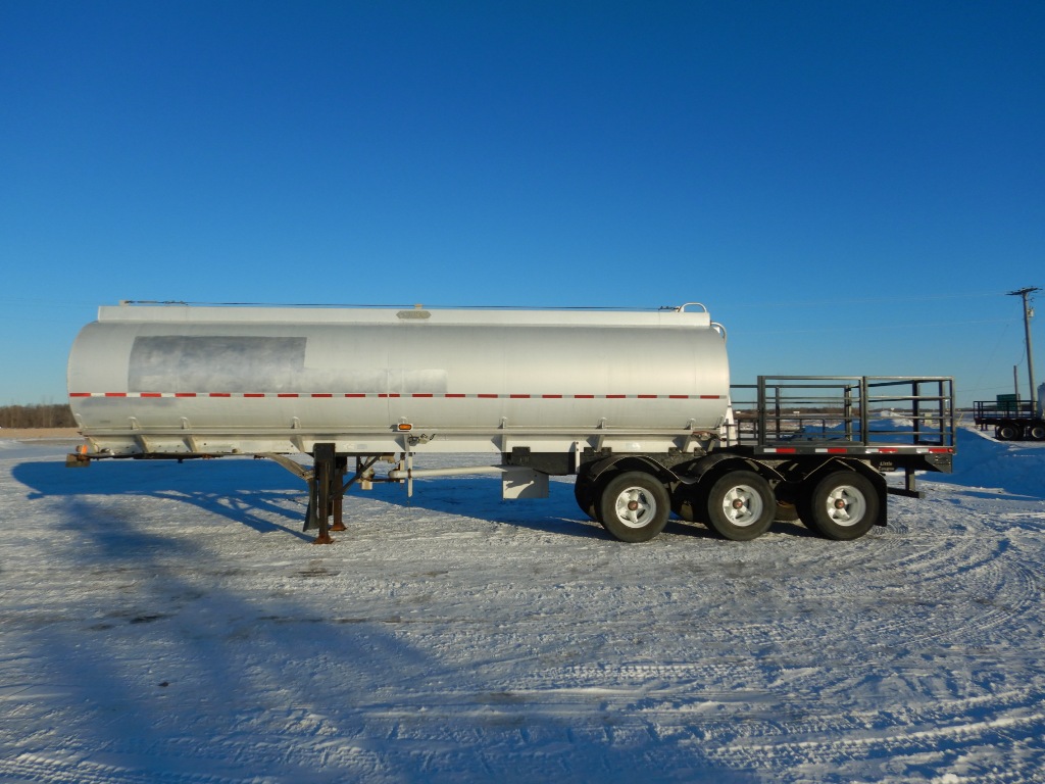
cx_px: 522
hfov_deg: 71.6
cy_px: 392
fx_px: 725
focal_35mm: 24
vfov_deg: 56.8
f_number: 8.2
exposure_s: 1/400
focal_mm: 4.3
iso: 125
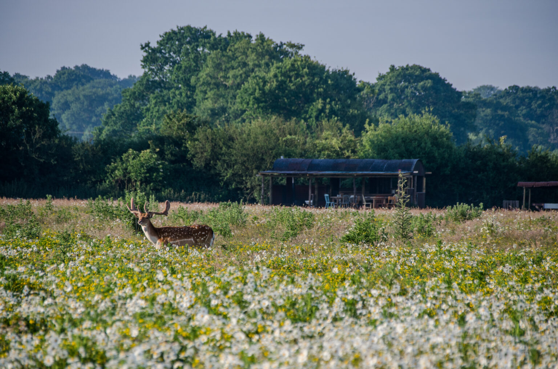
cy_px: 184
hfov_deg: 6.9
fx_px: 4640
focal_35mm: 300
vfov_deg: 4.6
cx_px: 279
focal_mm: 200
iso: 200
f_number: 6.3
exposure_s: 1/500
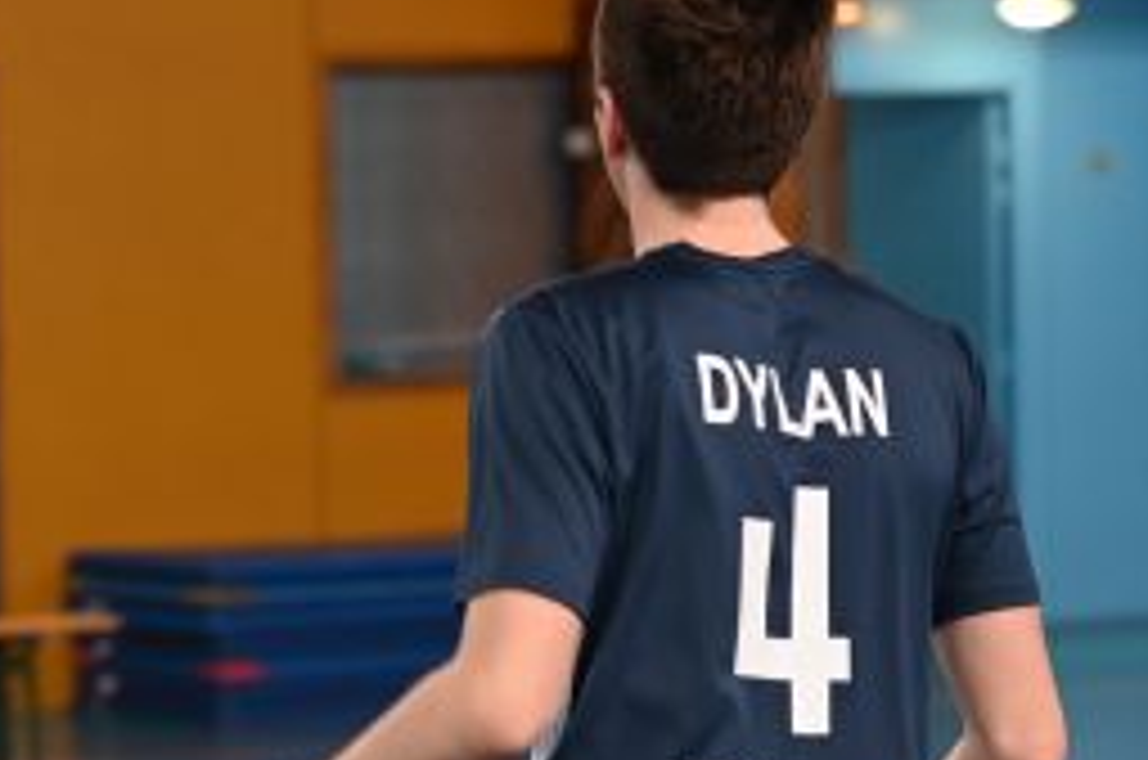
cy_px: 791
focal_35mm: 220
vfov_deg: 6.2
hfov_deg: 9.4
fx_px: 7002
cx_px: 378
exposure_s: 1/125
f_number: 2.8
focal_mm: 70
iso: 640
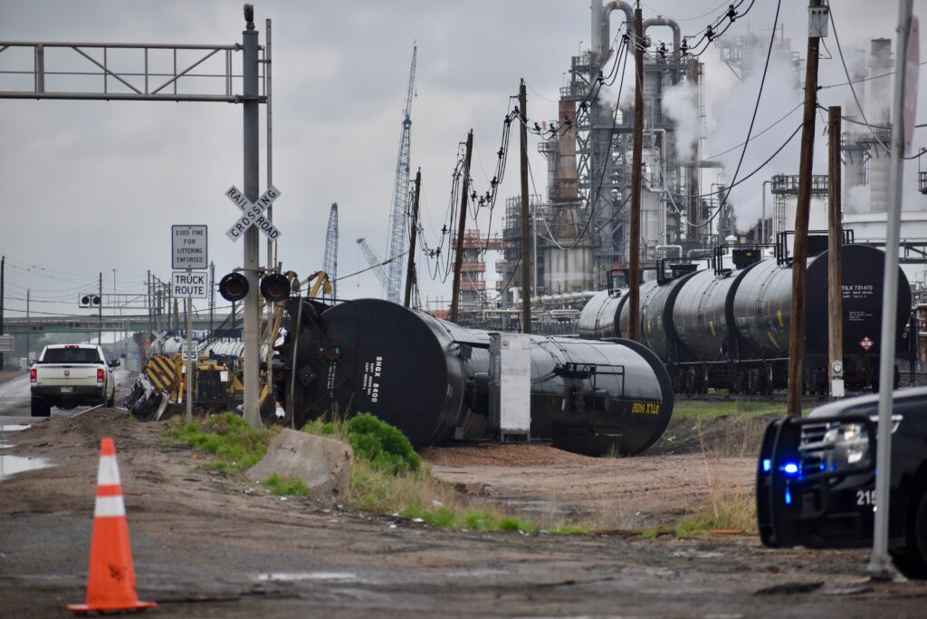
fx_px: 6180
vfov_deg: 5.7
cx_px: 464
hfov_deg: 8.6
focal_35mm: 240
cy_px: 310
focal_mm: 160
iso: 400
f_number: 5.6
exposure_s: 1/1600
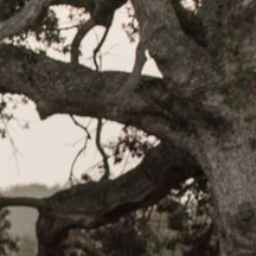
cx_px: -192
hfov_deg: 3.0
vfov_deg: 3.0
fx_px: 4836
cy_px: 477
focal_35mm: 578
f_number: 11
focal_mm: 115
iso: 125
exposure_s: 1/13
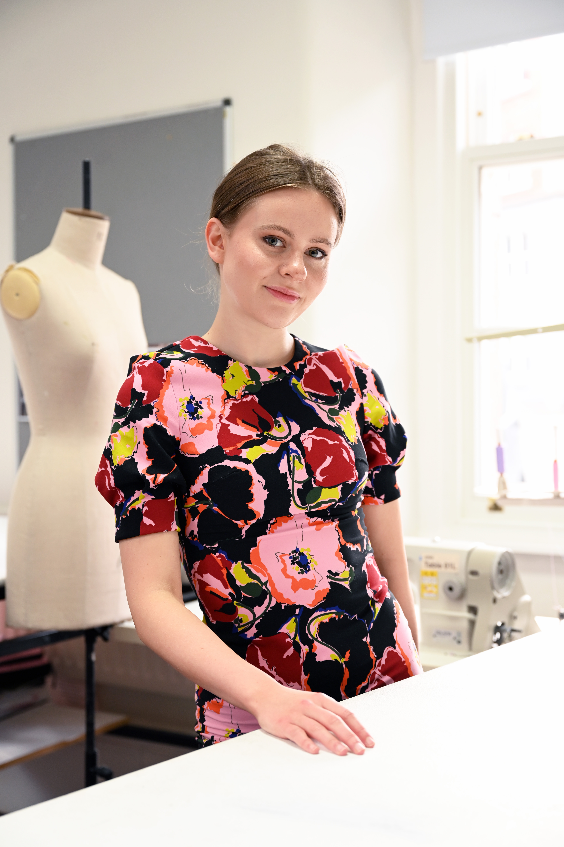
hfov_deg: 25.5
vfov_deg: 37.5
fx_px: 1247
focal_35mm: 53
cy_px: 424
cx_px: 282
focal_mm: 53
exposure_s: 1/100
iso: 800
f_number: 3.5
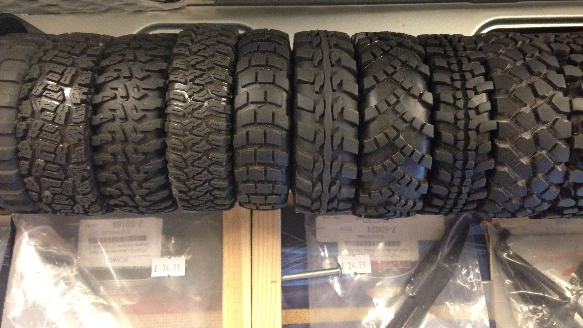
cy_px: 113
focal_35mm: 36
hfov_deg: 55.3
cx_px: 292
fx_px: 557
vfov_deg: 32.6
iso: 640
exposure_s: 1/15
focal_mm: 4.12
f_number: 2.4
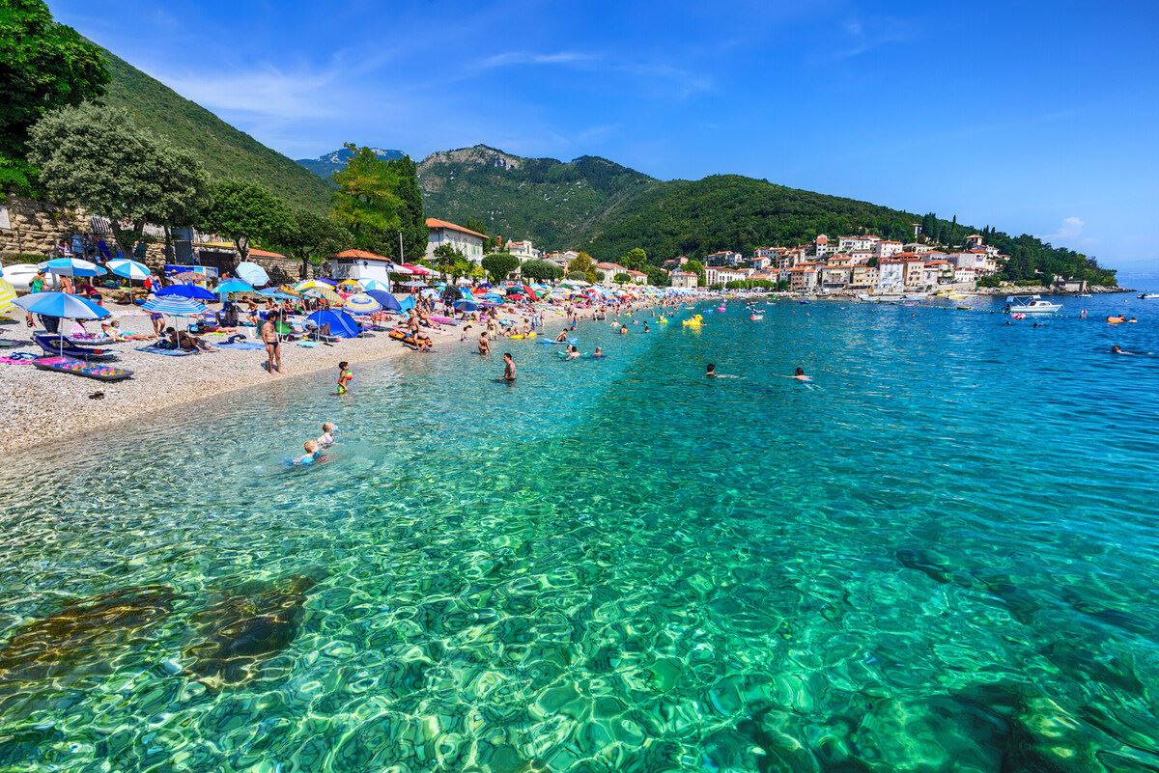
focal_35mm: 17
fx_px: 547
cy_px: 386
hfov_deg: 93.3
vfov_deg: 70.5
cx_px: 580
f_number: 8
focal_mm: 17
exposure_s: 1/100
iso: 100
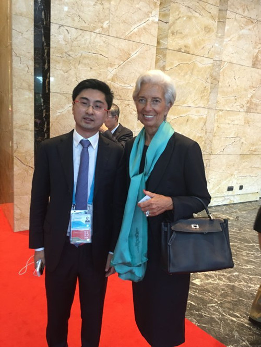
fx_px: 291
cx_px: 130
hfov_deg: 48.3
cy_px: 174
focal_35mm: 29
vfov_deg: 61.6
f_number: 2.2
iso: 100
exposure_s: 1/17
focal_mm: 4.15
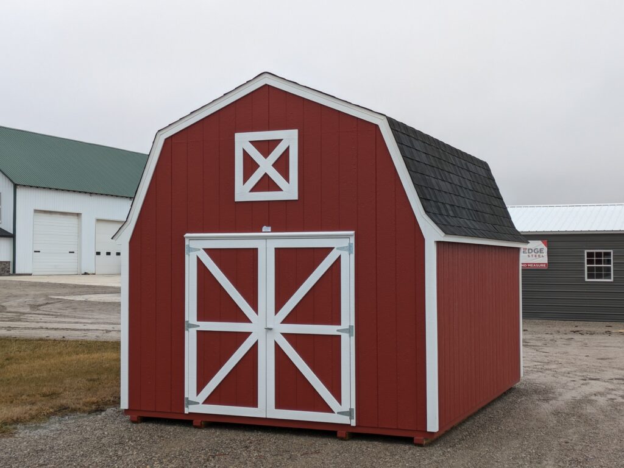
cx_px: 312
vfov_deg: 28.6
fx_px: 919
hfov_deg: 37.5
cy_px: 234
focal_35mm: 51
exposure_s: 1/594
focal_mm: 5.43
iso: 46
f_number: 1.89
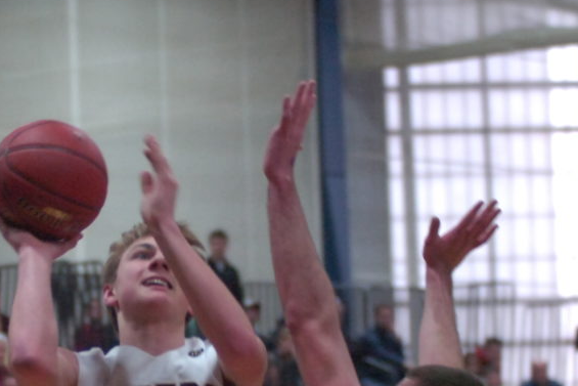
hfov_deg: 10.1
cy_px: 358
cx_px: 101
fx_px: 3276
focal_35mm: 204
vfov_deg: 6.7
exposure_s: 1/250
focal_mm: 70
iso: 1600
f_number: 2.8
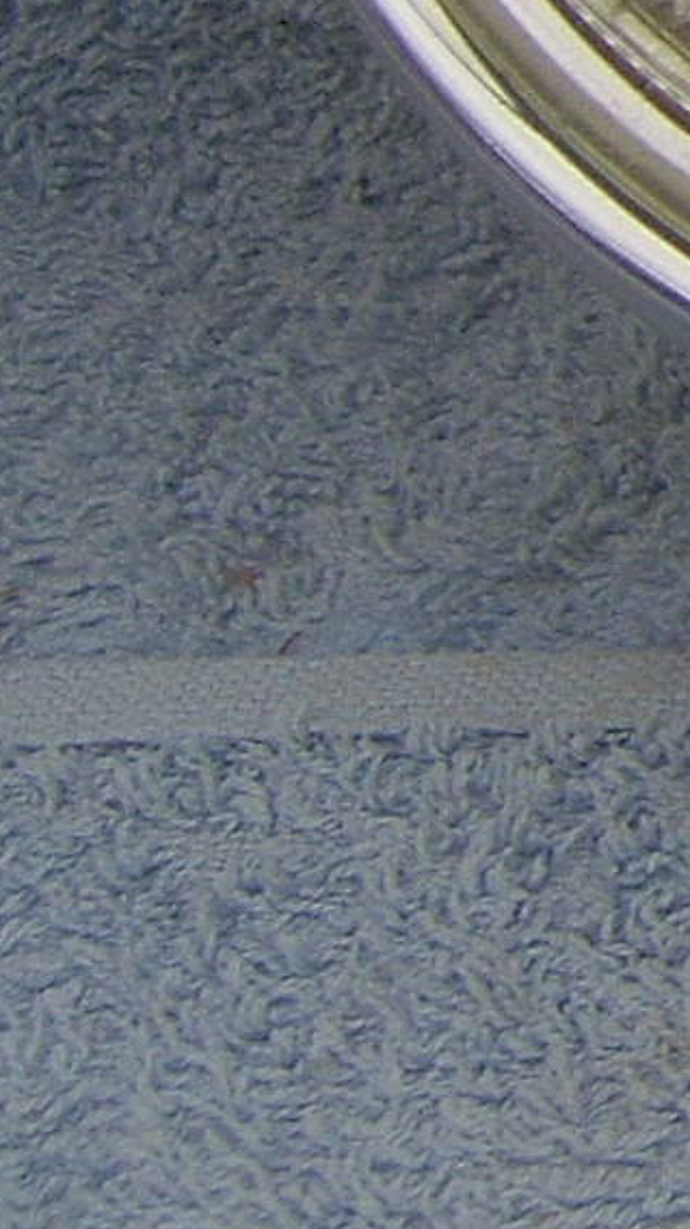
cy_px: -314
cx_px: 2459
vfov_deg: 11.1
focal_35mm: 189
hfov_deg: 5.7
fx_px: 6155
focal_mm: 7.8
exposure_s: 1/100
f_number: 2.8
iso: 50
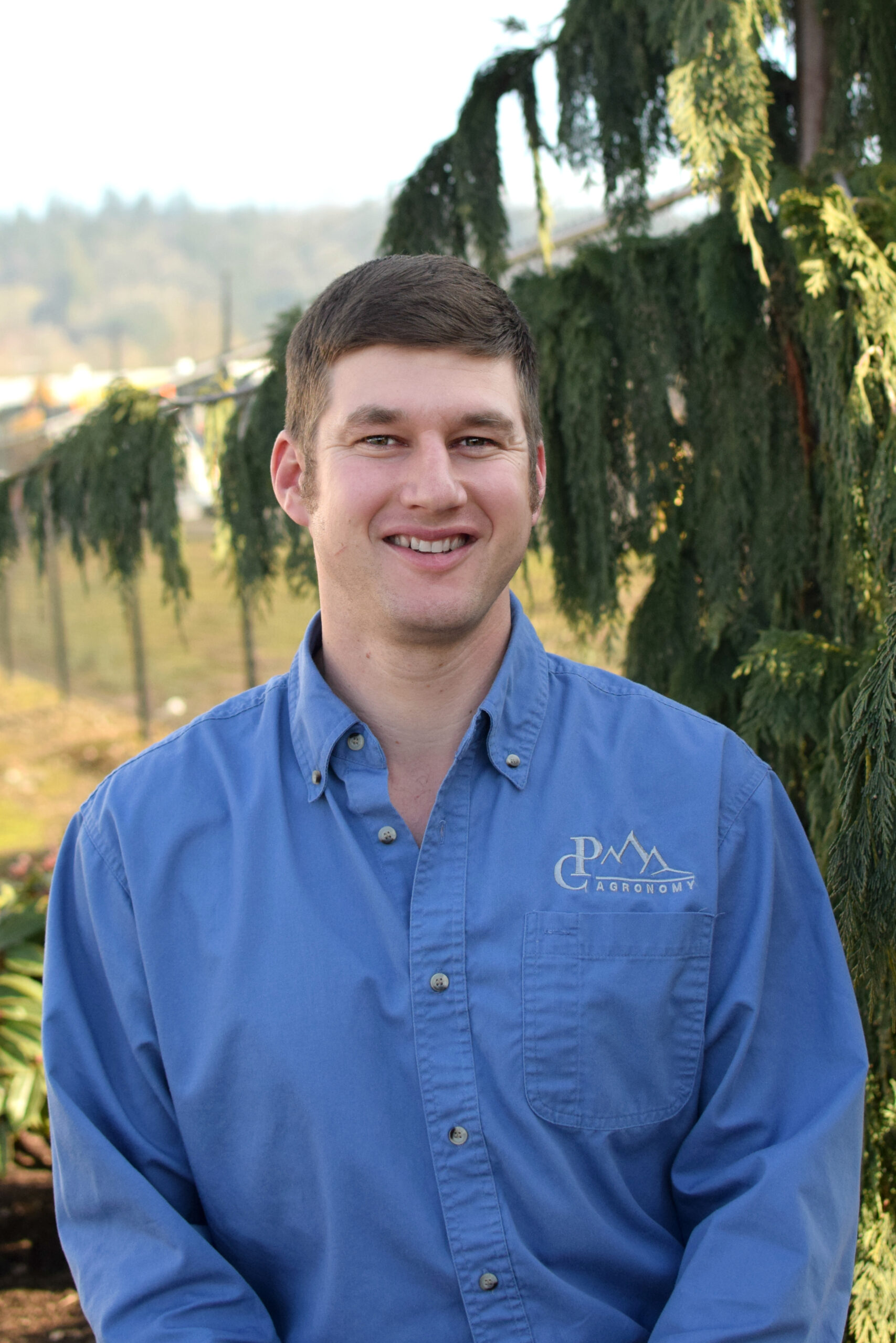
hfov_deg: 25.8
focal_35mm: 52
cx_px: 448
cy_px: 672
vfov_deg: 37.8
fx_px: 1960
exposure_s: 1/2500
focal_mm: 35
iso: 640
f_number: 3.2
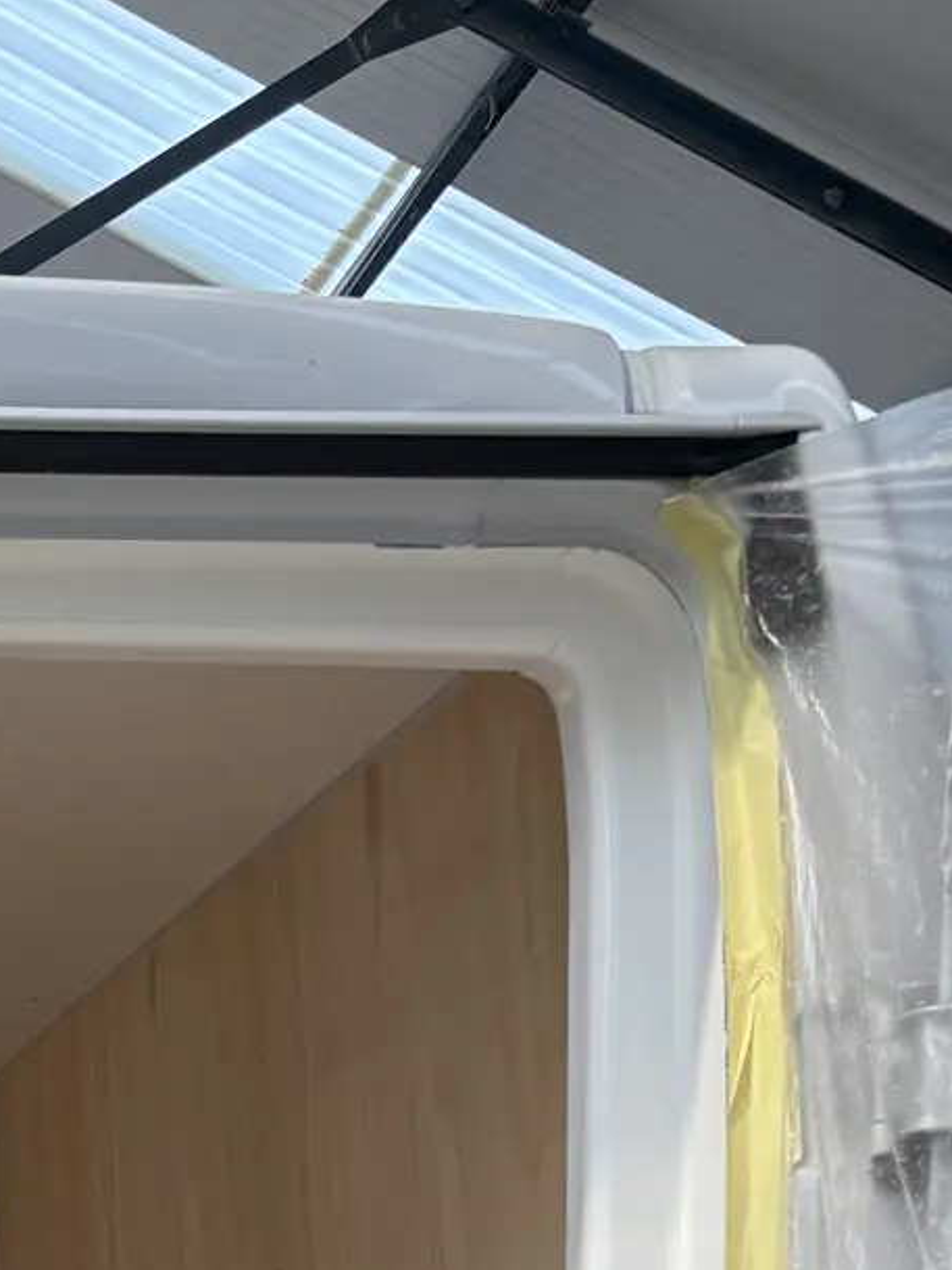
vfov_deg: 22.8
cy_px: 1567
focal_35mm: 78
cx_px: -419
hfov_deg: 17.3
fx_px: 2859
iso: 125
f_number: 1.6
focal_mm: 5.96
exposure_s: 1/121
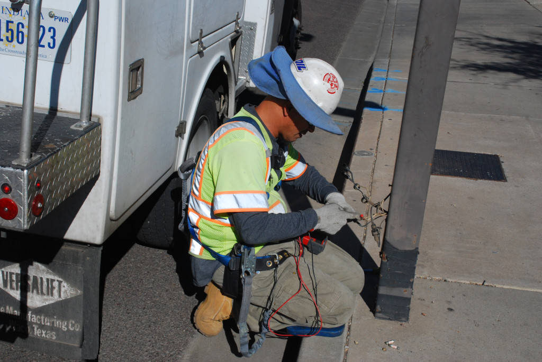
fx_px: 723
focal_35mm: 48
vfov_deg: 28.1
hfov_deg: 41.1
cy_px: 181
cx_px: 271
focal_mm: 32
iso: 400
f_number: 13
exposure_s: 1/640
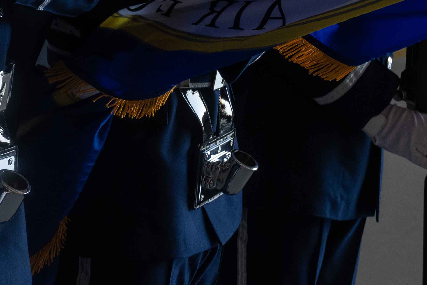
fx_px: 1866
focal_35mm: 157
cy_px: -88
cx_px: -171
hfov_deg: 12.5
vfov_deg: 8.6
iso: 640
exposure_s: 1/100
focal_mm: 33.5
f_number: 4.5
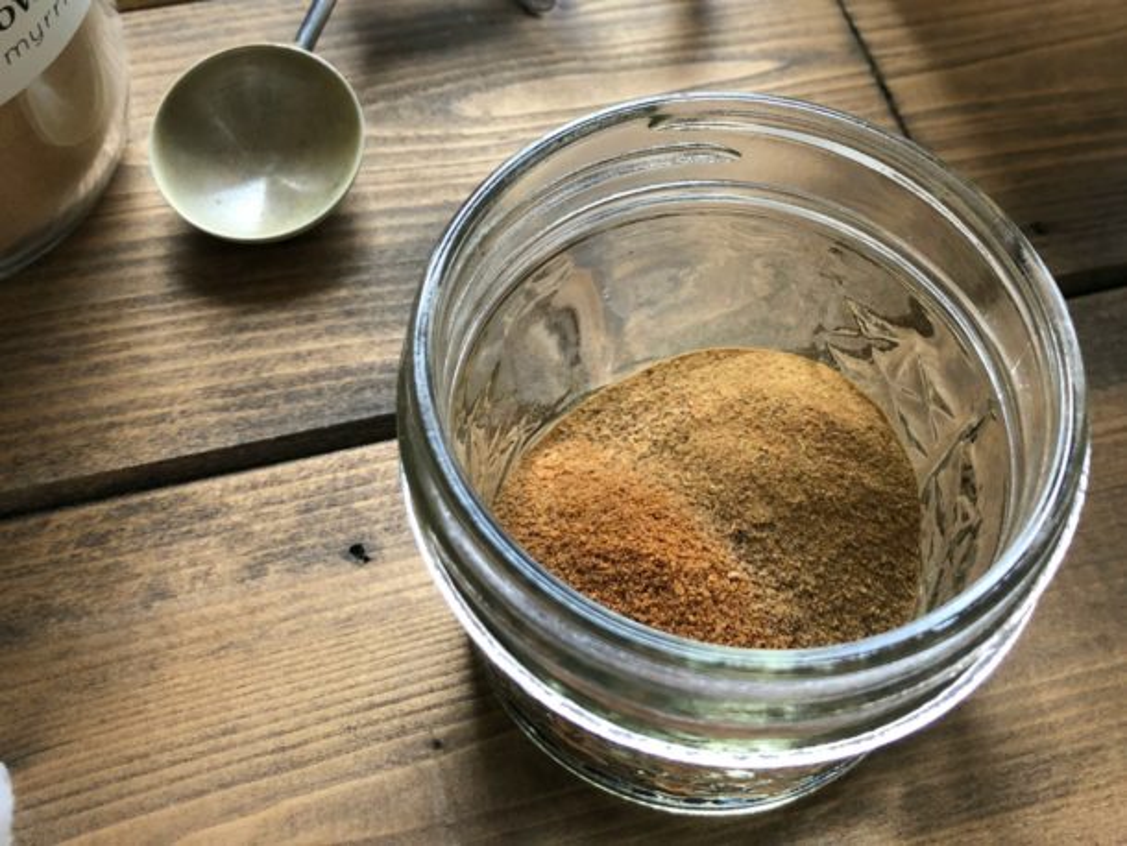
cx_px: 564
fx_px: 912
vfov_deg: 49.8
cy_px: 423
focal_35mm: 28
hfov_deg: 63.4
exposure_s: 1/30
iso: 40
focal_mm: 4
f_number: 1.8
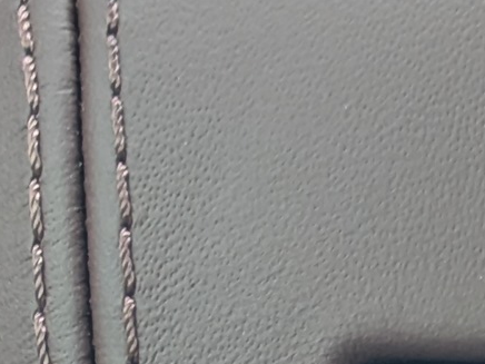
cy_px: 755
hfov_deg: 6.9
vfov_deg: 5.2
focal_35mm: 282
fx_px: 3951
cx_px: -273
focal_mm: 6.81
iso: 44
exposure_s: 1/188
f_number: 1.85
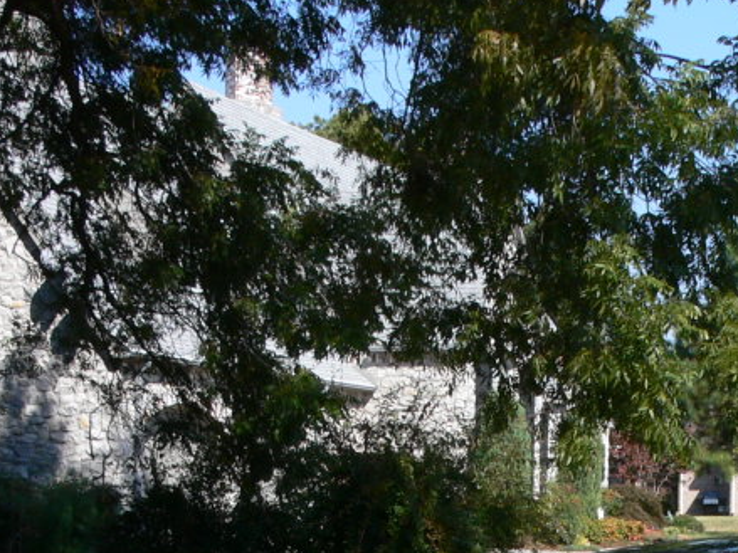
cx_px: 694
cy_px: 691
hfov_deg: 18.9
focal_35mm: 102
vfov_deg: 14.0
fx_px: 2174
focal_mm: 7.4
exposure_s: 1/200
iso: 80
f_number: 5.6
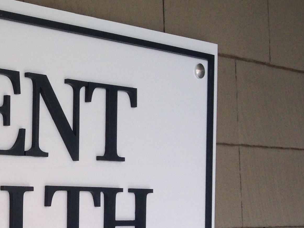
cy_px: 228
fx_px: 817
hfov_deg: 20.0
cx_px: -47
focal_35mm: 93
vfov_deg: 15.6
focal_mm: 4.12
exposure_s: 1/120
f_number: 2.4
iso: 64
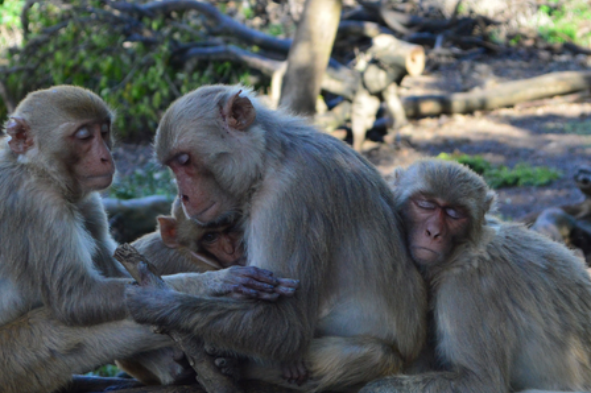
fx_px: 2113
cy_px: 210
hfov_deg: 15.9
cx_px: 223
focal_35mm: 129
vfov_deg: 10.6
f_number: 8
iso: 900
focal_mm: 55
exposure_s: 1/200
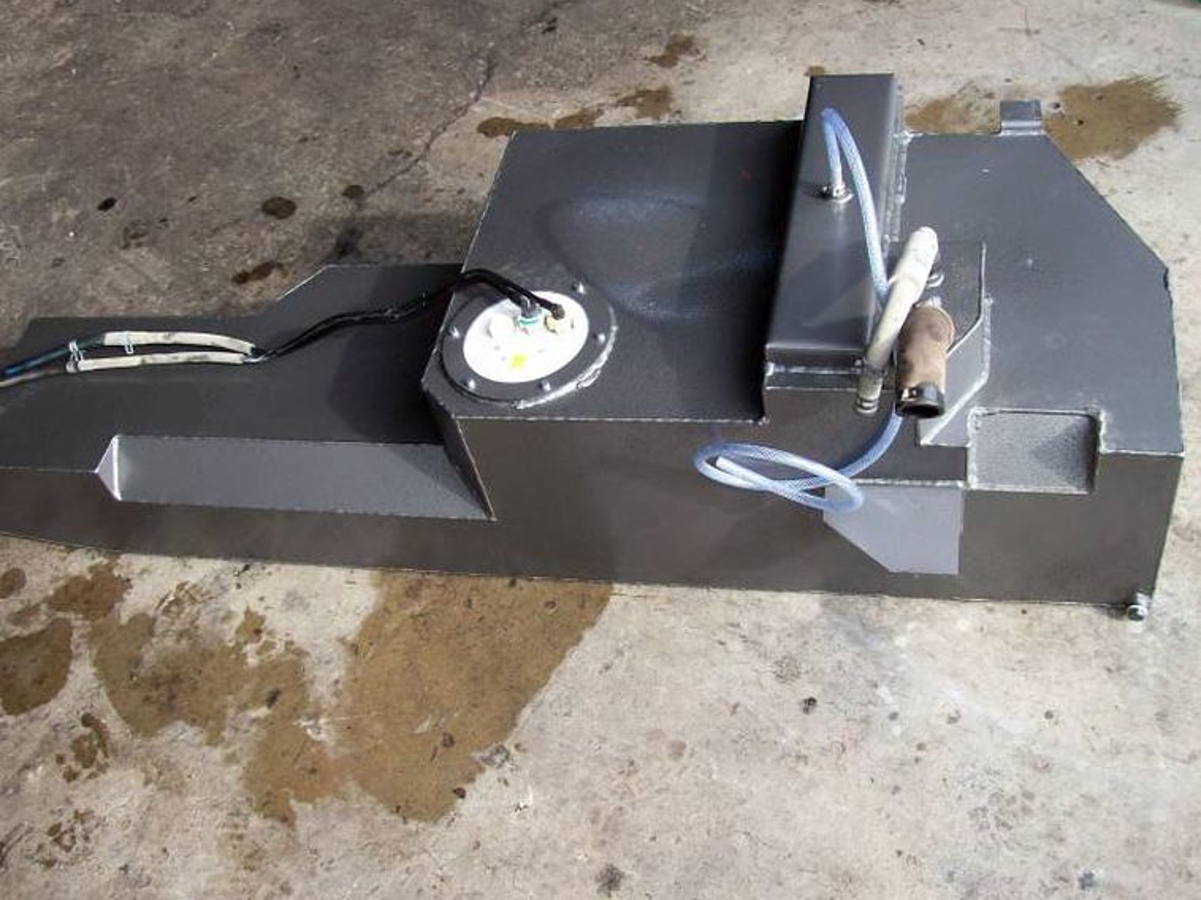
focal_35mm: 38
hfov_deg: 49.0
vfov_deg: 37.7
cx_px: 583
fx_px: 1318
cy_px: 444
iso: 80
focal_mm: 6
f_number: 2.7
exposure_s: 1/185
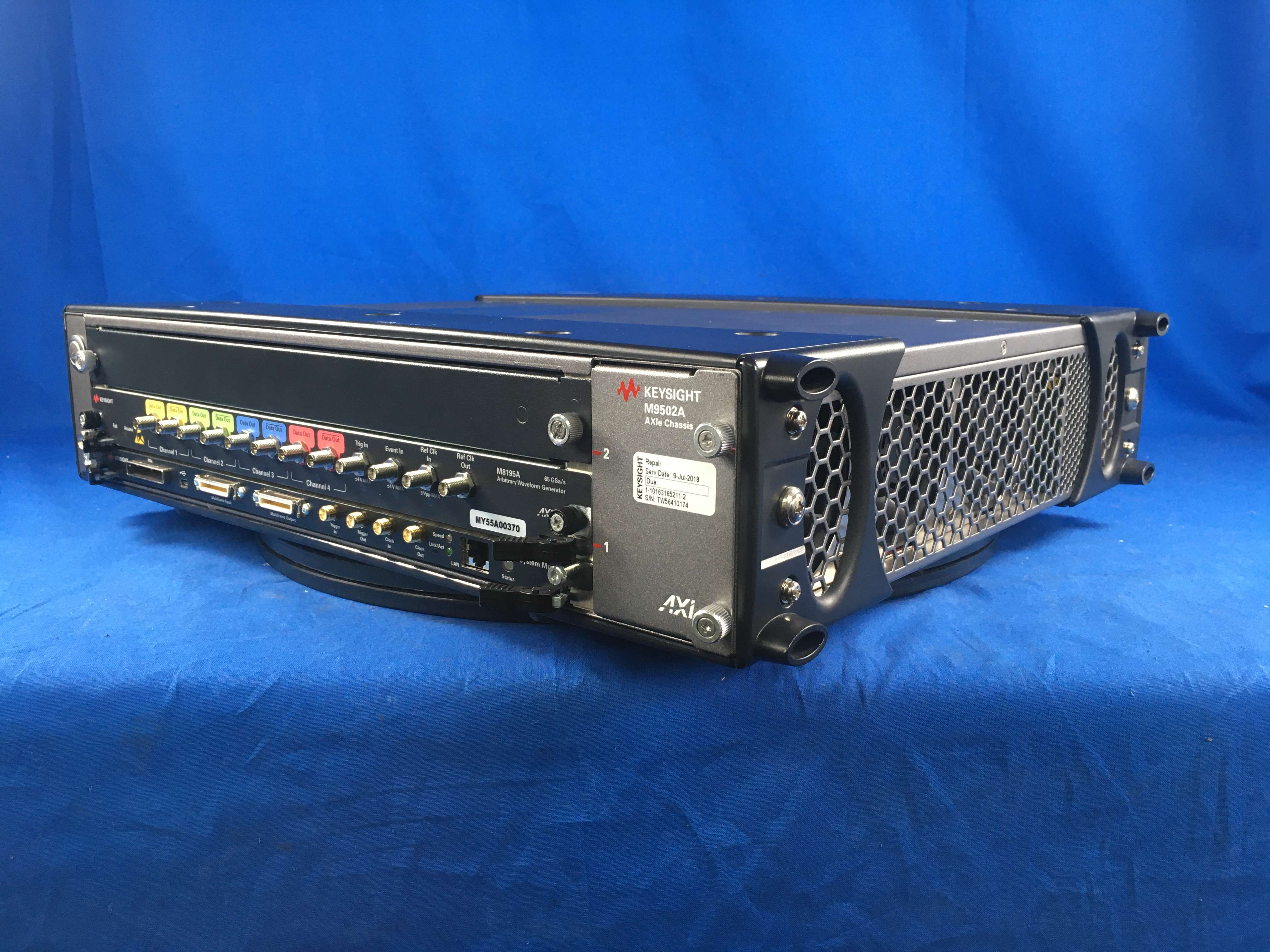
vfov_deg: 48.2
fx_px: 1064
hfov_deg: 61.7
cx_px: 635
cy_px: 476
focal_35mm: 29
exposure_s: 1/30
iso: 32
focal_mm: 4.15
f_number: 2.2
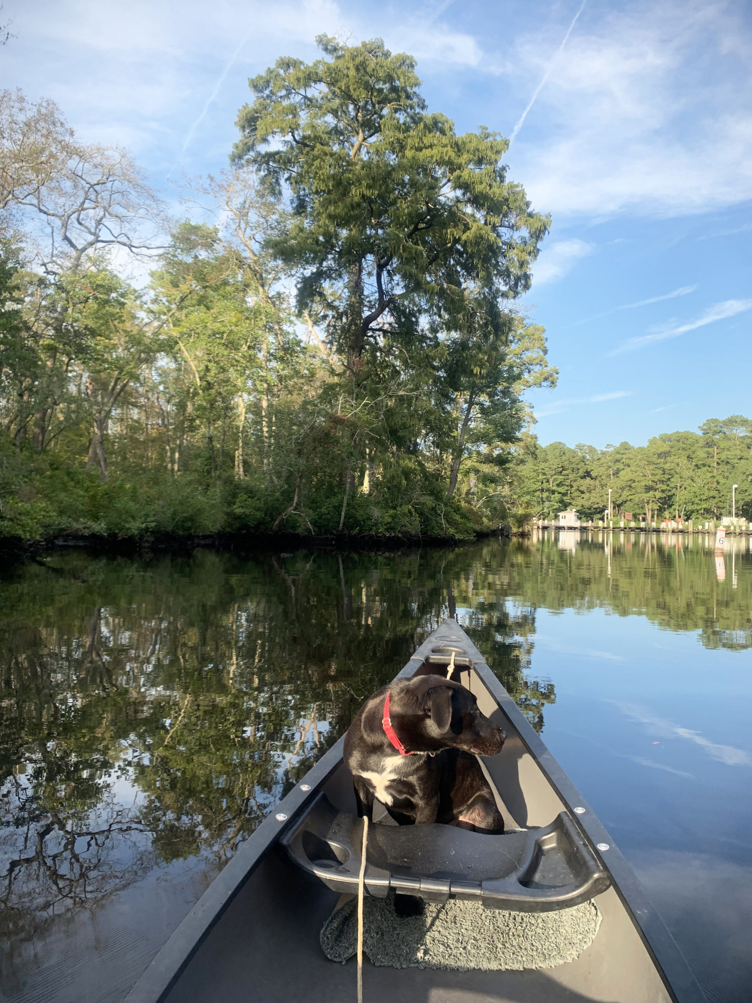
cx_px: 376
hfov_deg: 53.1
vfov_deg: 67.3
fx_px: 753
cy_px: 502
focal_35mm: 26
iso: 25
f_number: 1.8
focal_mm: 4.25
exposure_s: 1/500
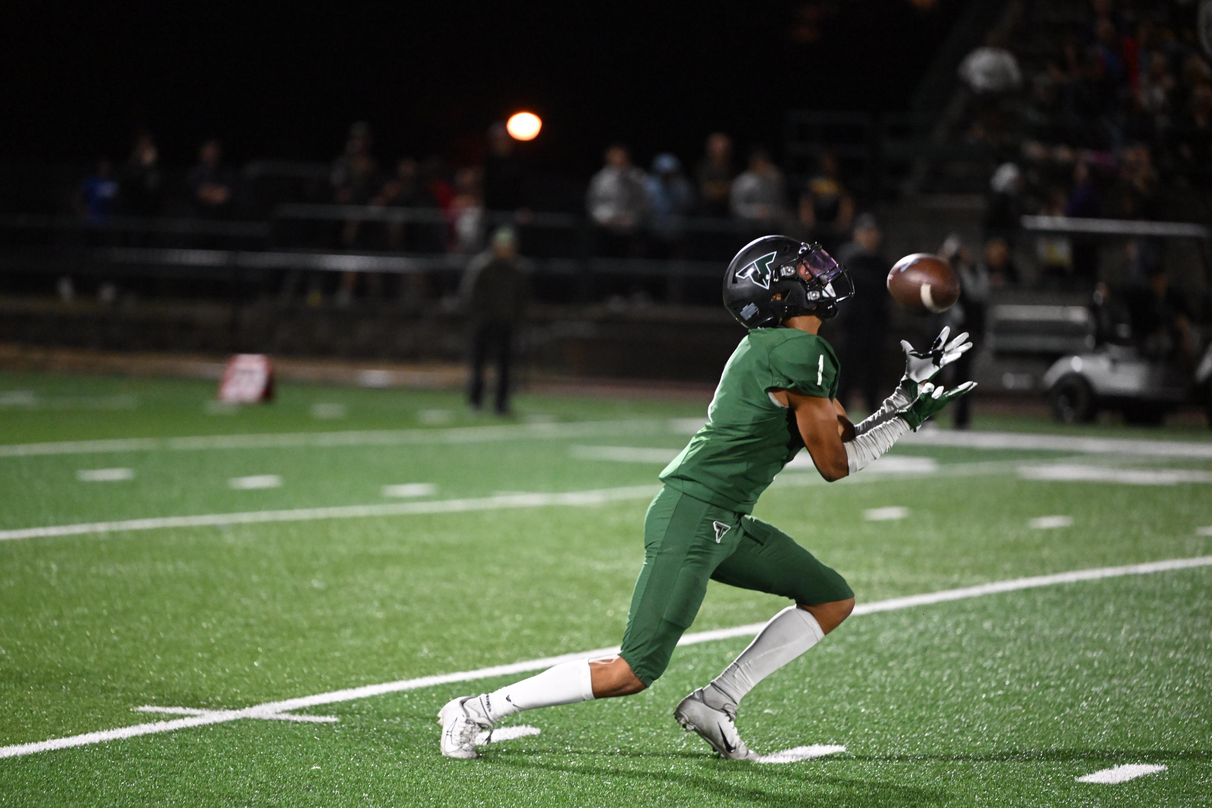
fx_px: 6564
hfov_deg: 10.5
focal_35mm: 195
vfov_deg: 7.0
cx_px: 606
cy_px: 404
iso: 8000
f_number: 2.8
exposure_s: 1/1000
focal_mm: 195
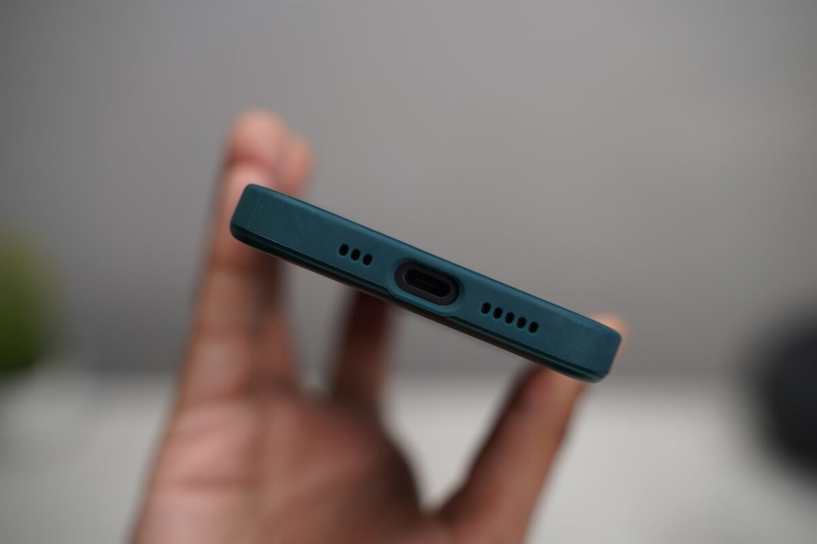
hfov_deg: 32.9
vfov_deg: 22.3
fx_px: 1384
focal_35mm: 61
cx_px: 408
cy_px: 272
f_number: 4
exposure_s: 1/200
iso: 800
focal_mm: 61
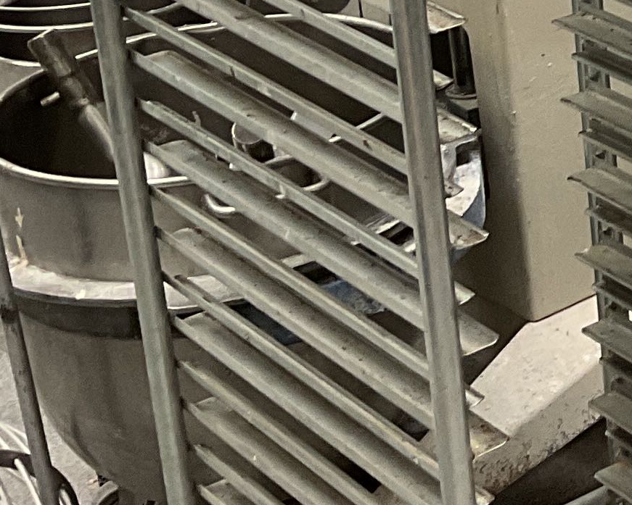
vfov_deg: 11.4
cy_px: -197
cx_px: 1252
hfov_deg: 12.9
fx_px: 2451
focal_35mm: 131
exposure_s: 1/50
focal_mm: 3
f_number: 1.8
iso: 64
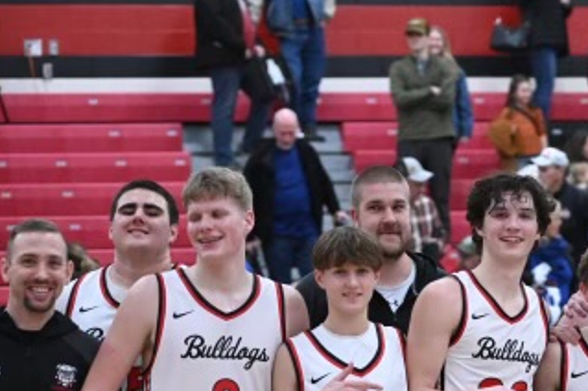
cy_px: 457
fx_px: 2904
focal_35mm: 178
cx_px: 667
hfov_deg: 11.4
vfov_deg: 7.6
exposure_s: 1/800
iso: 8000
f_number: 2.8
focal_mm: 70
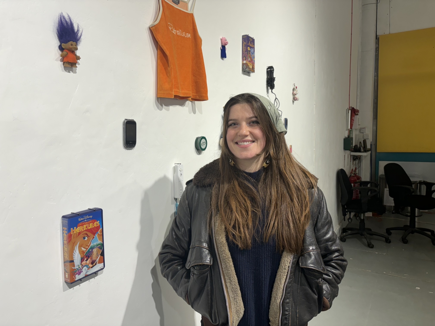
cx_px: 218
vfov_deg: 53.1
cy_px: 163
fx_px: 327
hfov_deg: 67.3
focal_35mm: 26
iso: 64
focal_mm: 5.96
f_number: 1.6
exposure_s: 1/100
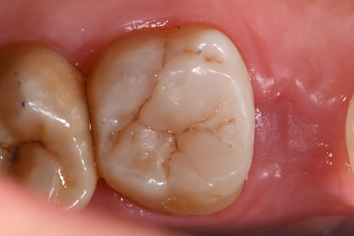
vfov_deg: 8.7
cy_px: 118
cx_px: 177
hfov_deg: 13.1
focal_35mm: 157
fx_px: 1543
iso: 200
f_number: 32
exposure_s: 1/200
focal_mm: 105
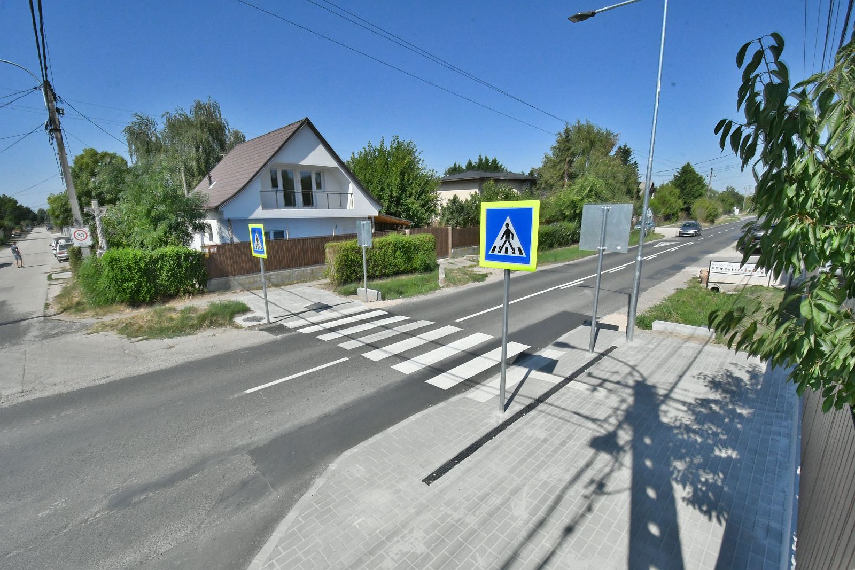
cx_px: 428
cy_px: 285
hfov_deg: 100.4
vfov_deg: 77.3
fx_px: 356
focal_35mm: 15
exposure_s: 1/1600
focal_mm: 10
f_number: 20
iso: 5000
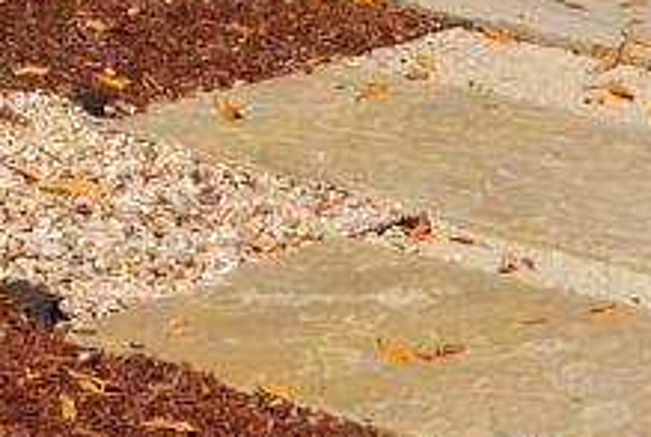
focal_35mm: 230
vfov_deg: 6.0
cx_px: 541
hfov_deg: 8.9
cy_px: 438
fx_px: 4168
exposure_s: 1/250
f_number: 10
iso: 125
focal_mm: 28
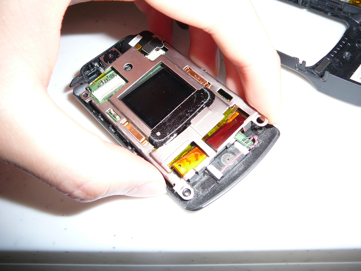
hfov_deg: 52.6
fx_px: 365
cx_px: 180
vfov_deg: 40.7
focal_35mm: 35
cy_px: 136
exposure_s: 1/30
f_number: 2.8
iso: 100
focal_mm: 5.2
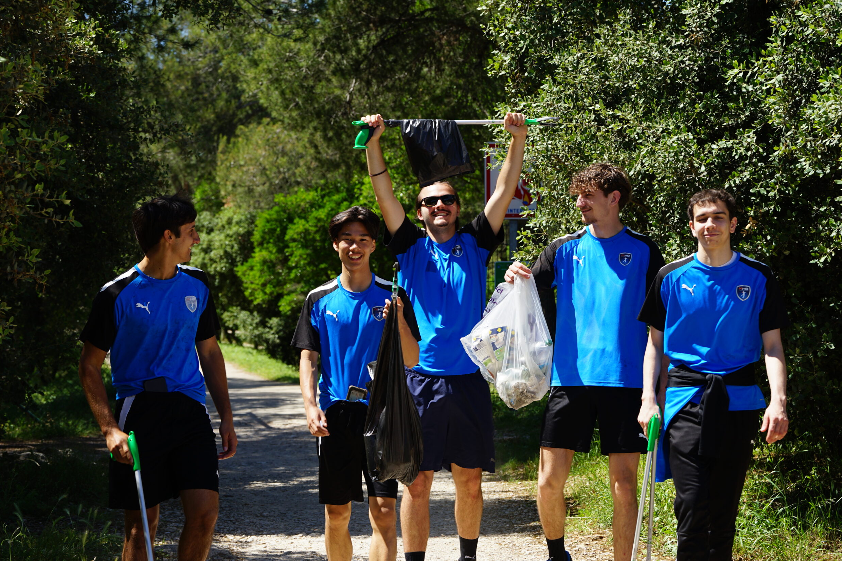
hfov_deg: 21.5
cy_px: 280
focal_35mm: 95
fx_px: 2222
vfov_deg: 14.4
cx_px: 416
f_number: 8
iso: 100
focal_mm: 92
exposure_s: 1/200
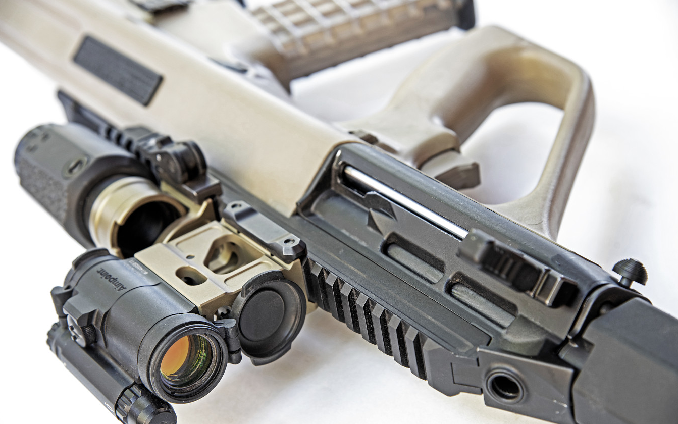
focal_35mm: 88
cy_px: 225
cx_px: 339
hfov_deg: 23.5
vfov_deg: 14.9
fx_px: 1626
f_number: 7.1
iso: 400
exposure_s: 1/6
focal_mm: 86
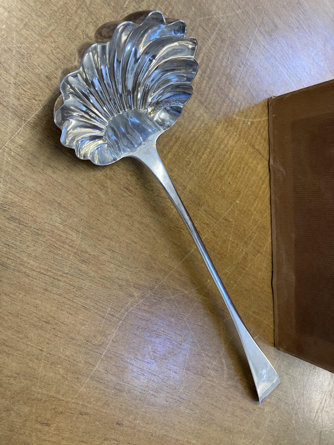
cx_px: 167
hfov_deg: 49.7
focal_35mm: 28
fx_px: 360
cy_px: 222
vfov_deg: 63.4
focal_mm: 3.99
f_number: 1.8
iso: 80
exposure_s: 1/50
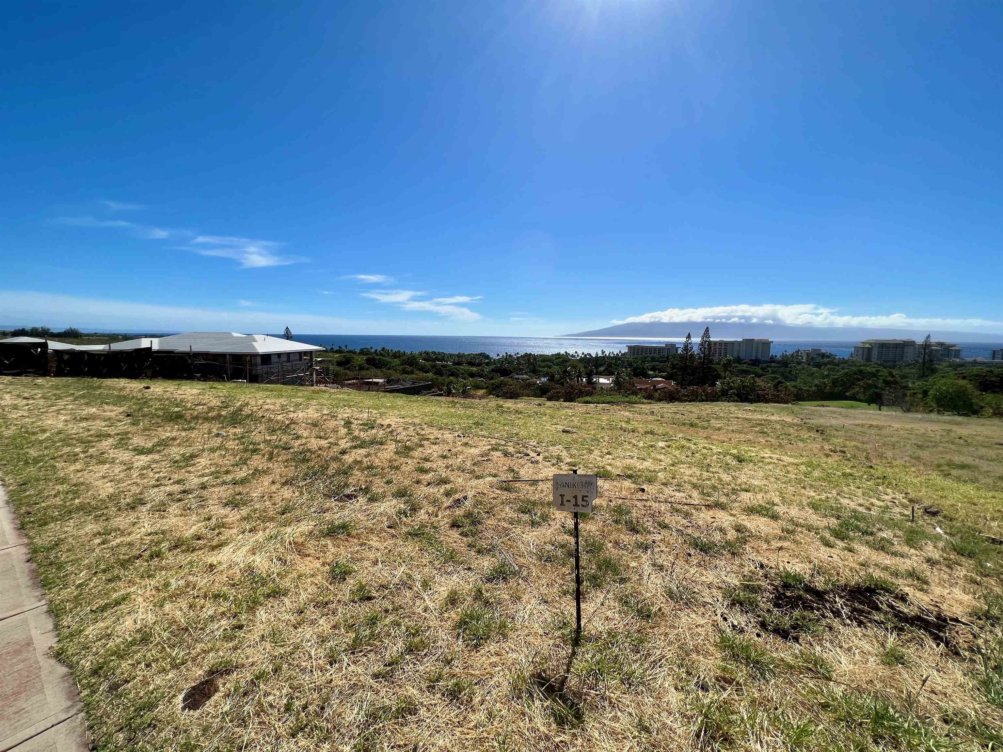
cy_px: 376
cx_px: 502
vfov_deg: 89.9
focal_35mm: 13
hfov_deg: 106.2
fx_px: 377
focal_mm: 1.57
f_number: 1.8
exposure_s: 1/3311
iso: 32
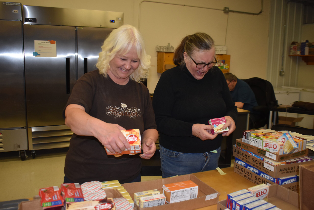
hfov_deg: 61.9
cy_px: 105
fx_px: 262
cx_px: 157
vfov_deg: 43.6
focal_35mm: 30
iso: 800
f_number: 3.5
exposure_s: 1/160
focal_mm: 20
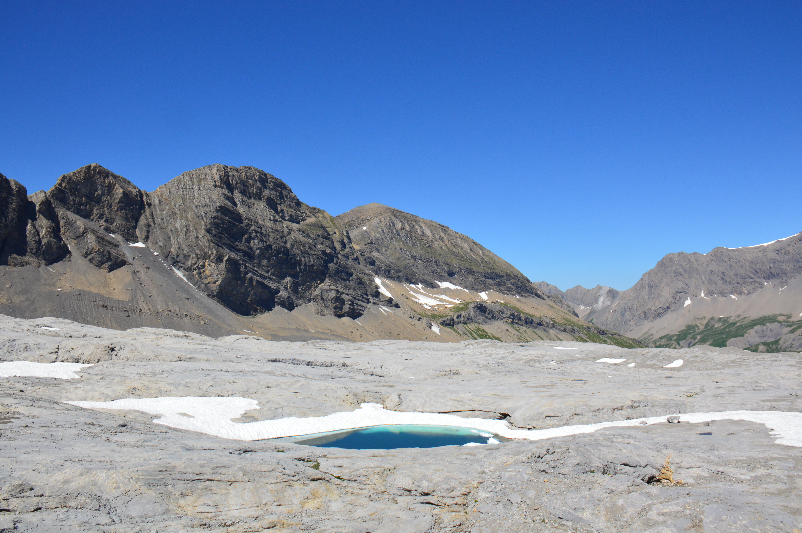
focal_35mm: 27
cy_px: 266
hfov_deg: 67.4
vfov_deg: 47.8
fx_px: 601
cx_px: 401
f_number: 11
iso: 360
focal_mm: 18
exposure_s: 1/500
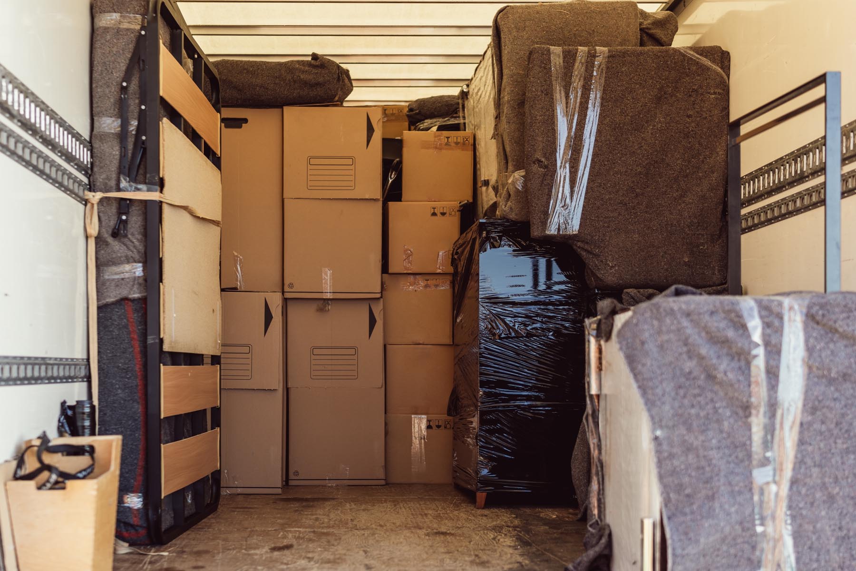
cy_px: 286
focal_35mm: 52
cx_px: 428
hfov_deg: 37.9
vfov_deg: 25.8
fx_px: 1248
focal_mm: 35
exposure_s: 1/640
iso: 100
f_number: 1.4
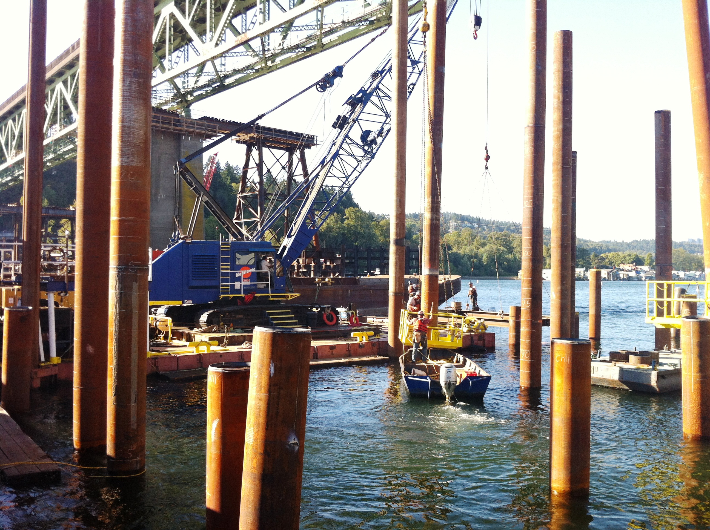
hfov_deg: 52.7
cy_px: 265
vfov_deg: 40.6
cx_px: 355
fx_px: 717
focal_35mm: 35
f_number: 2.8
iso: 80
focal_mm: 3.85
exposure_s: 1/287
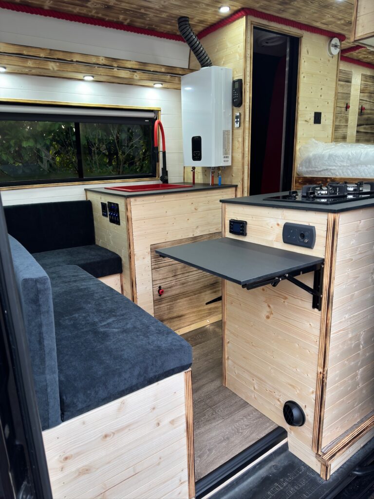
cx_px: 187
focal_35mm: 24
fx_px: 346
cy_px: 250
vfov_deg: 71.6
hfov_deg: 56.8
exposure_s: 1/78
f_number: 1.78
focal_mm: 6.86
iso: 125
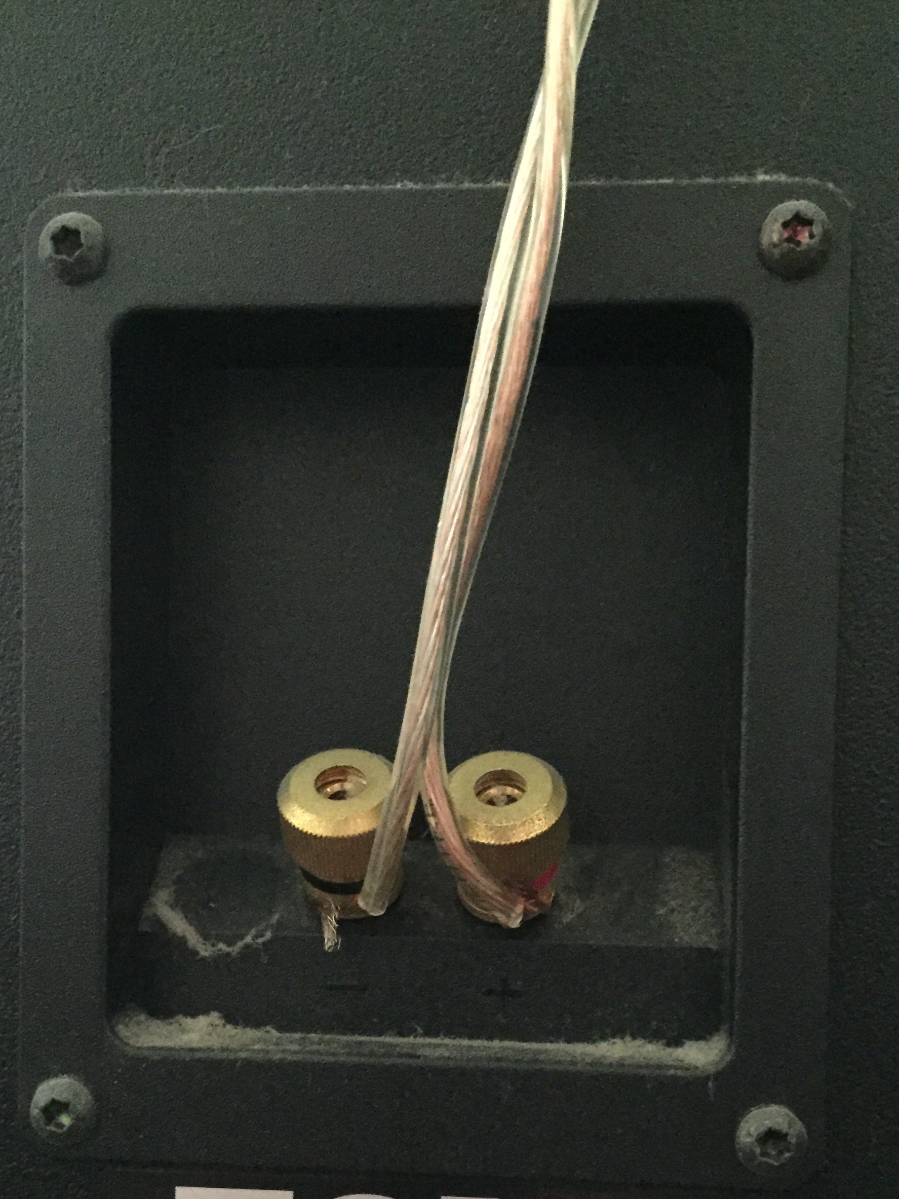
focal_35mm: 40
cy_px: 810
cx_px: 460
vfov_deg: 46.0
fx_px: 1385
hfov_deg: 36.0
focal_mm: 4.15
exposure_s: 1/17
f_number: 2.2
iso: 1600
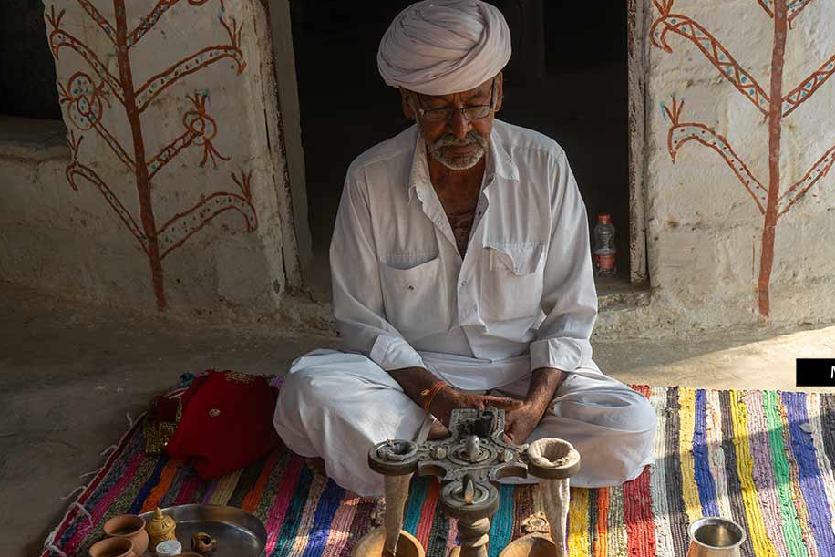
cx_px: 496
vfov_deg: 25.9
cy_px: 338
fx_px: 1206
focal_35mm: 52
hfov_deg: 38.1
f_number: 6.3
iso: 100
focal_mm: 42
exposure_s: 1/80
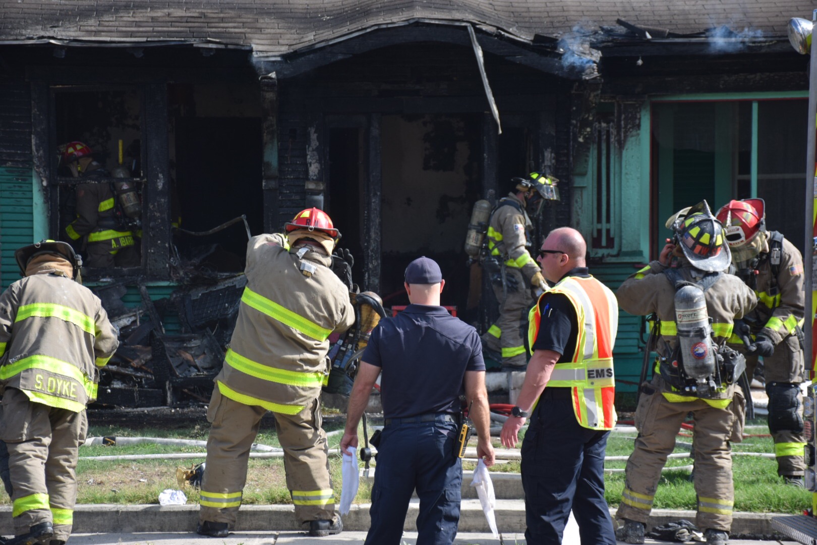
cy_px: 272
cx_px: 408
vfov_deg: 12.2
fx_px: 2553
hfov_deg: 18.2
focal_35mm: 112
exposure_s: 1/500
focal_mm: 75
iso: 200
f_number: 5.6
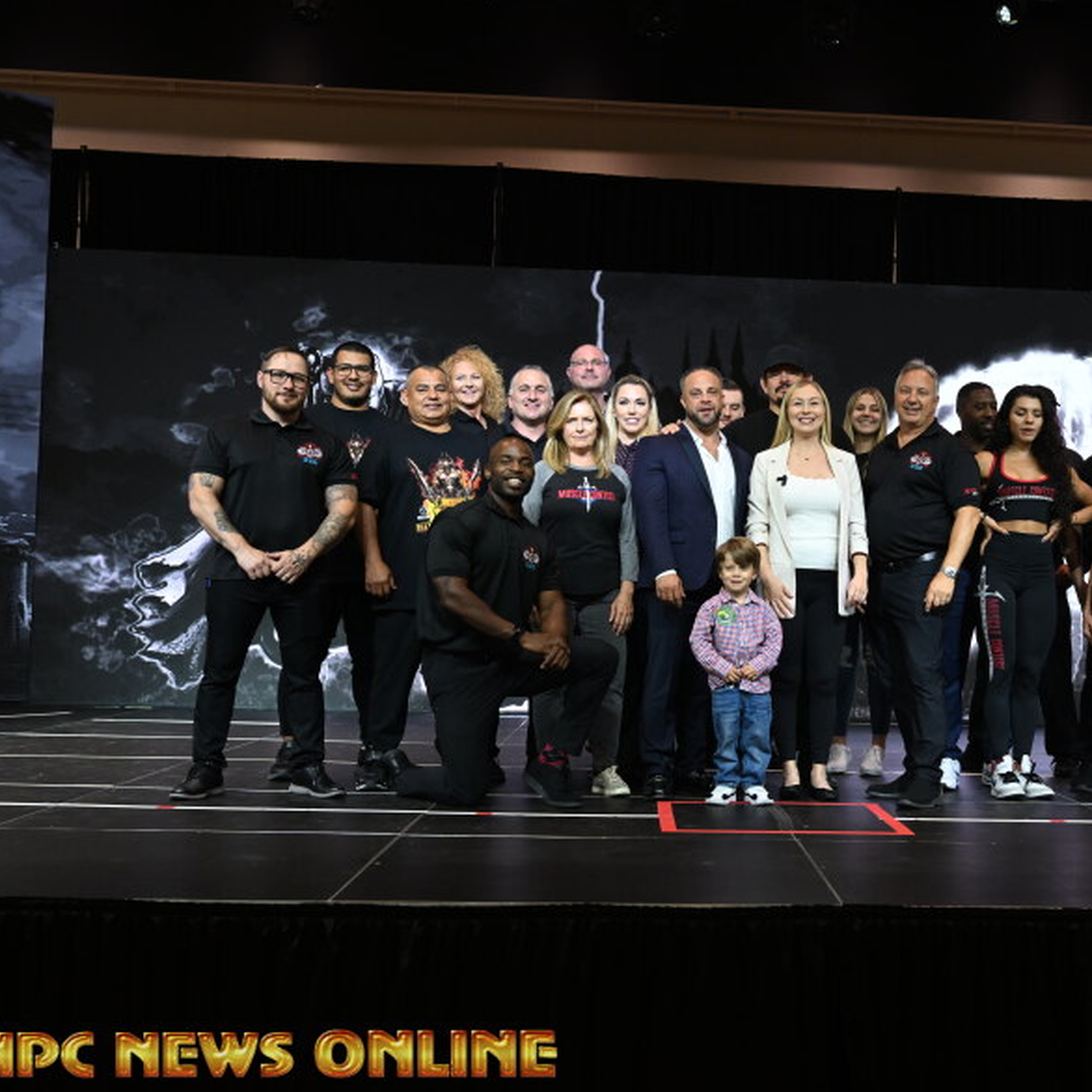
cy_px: 537
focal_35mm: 47
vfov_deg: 36.1
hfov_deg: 35.4
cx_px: 799
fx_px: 1677
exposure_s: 1/160
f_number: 6.3
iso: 1250
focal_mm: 36
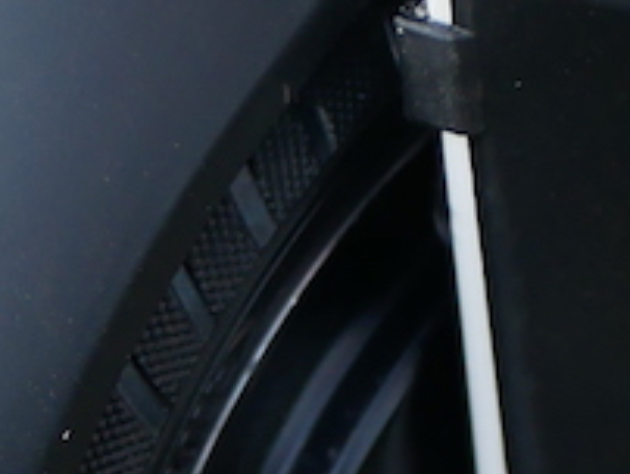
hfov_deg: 5.7
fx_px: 6305
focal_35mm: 346
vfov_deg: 4.3
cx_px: -318
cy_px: 92
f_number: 1.7
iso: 200
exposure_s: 1/160
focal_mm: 25
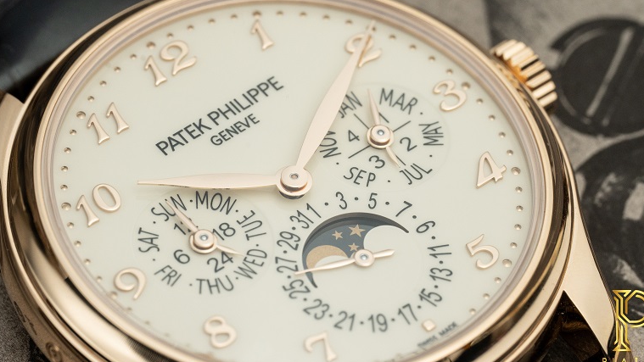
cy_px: 216
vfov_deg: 7.0
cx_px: 283
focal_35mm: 174
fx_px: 2971
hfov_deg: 12.4
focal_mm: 105
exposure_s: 1/20
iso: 1000
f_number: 10
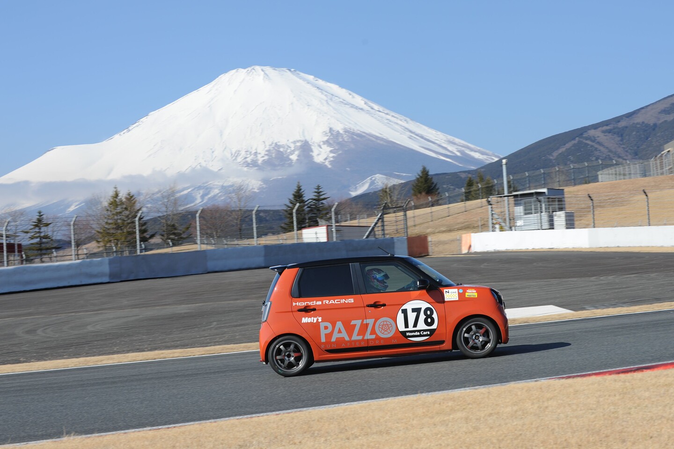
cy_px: 224
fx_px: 1310
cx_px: 337
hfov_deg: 28.8
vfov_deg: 19.5
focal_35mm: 70
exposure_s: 1/500
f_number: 9.5
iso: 200
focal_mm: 70
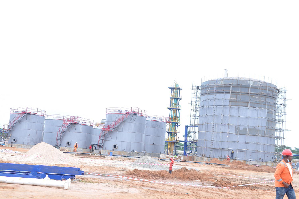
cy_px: 100
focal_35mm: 52
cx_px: 150
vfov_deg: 25.7
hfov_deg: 37.9
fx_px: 435
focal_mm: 35
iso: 200
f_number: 8
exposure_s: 1/60
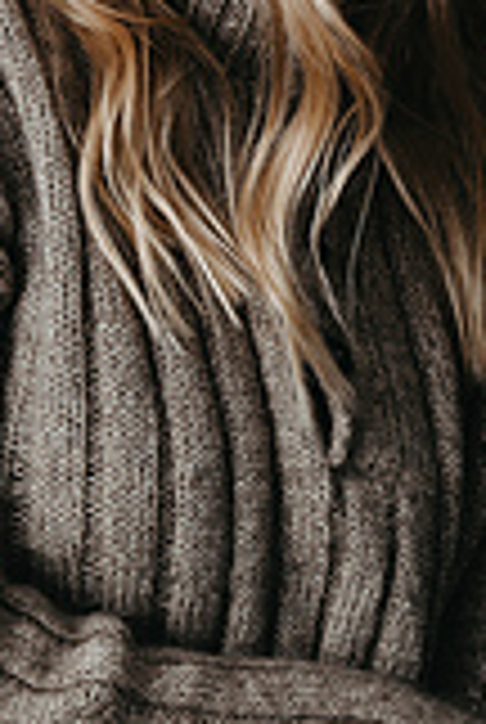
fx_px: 3125
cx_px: 256
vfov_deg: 13.2
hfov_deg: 8.9
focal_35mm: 155
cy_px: 544
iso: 160
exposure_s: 1/125
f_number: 4.5
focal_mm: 50
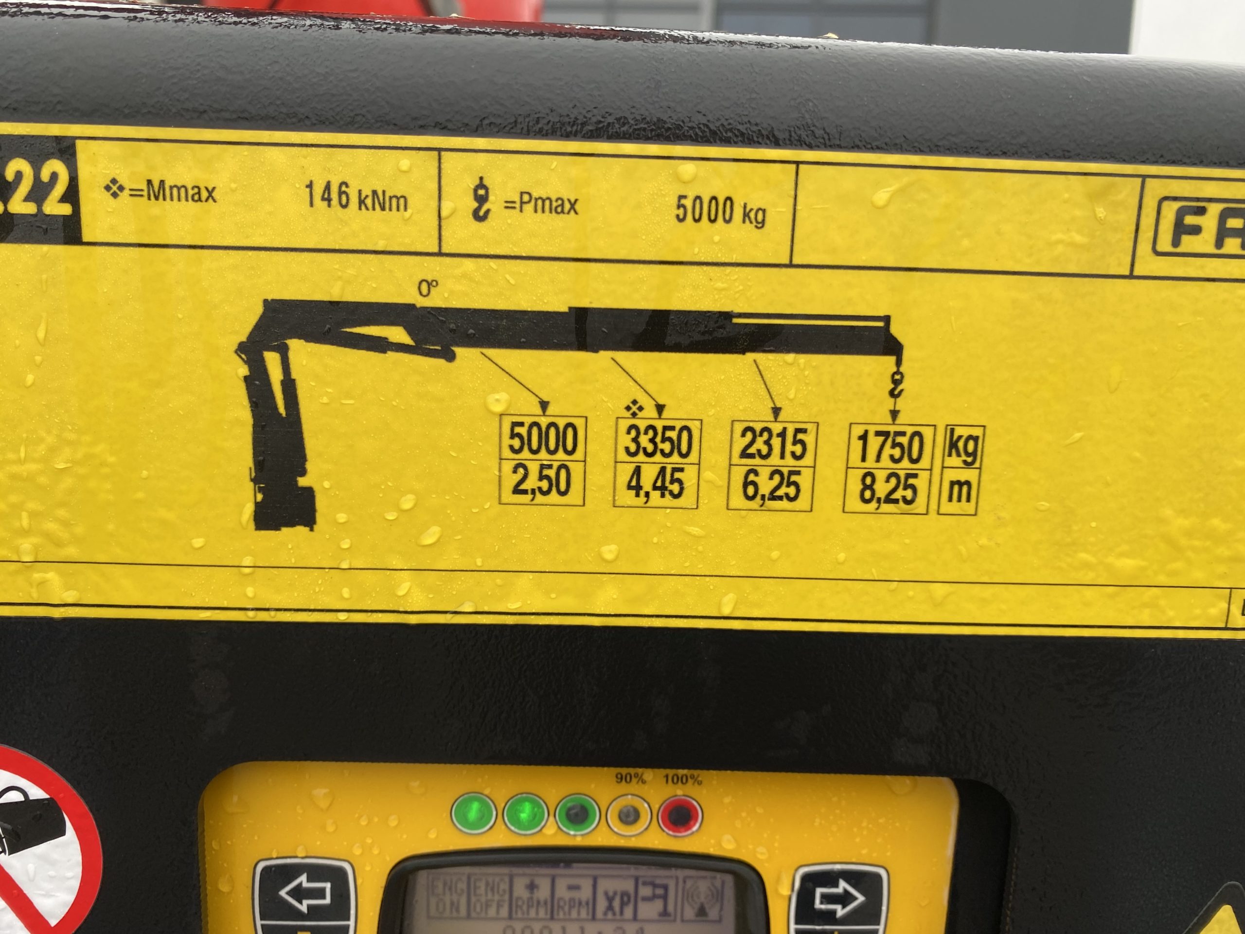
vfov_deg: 53.1
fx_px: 935
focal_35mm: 26
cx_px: 622
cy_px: 467
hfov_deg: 67.3
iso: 40
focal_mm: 4.25
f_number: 1.8
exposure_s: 1/122
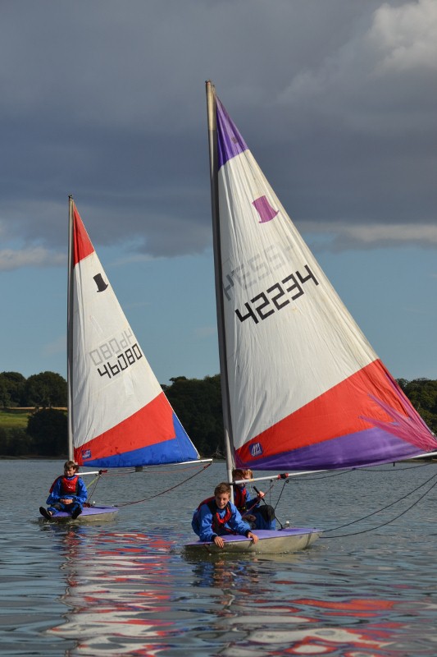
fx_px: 2459
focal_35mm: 135
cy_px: 328
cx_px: 218
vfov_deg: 15.2
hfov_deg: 10.2
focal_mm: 90
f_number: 6.3
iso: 100
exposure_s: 1/640
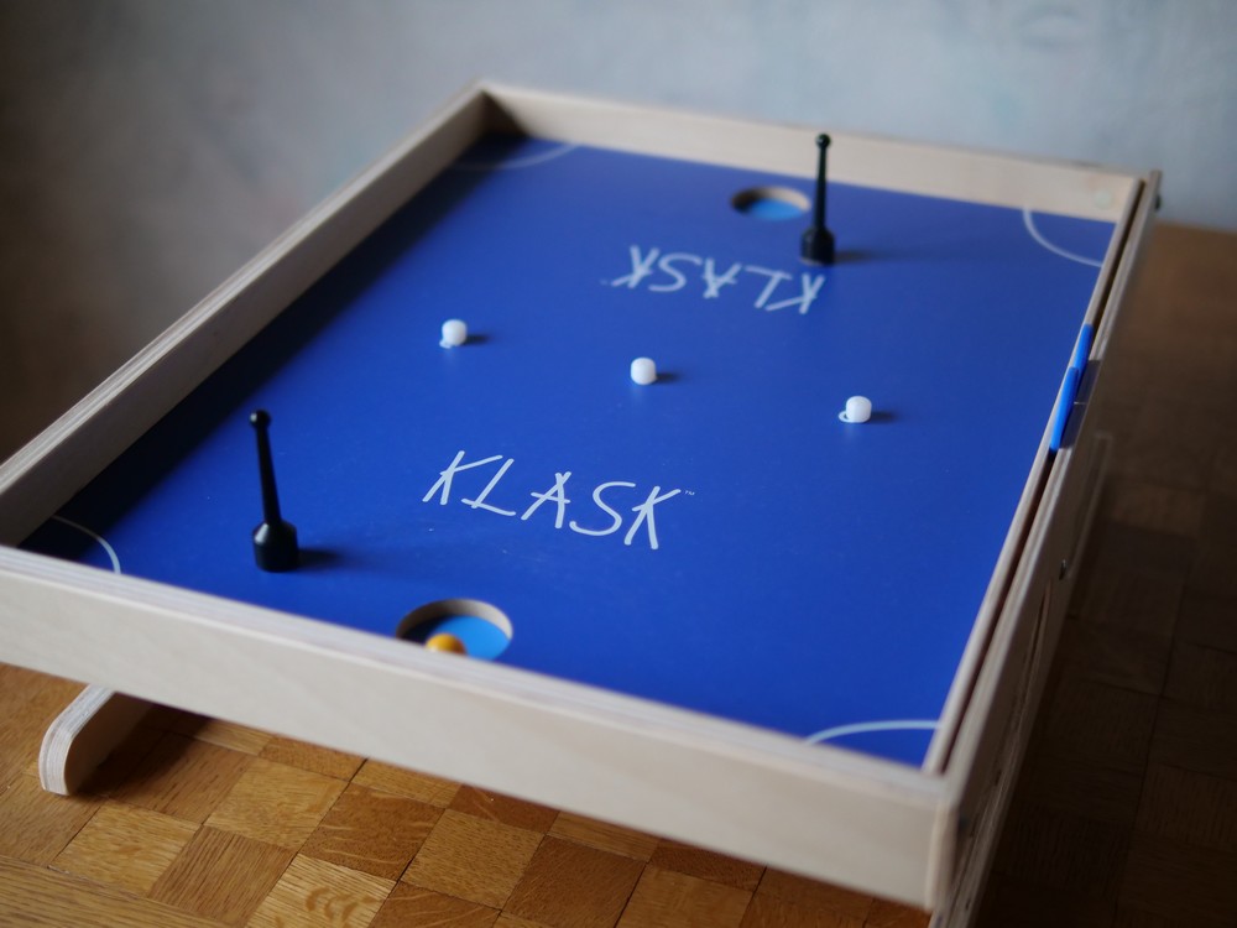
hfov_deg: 38.2
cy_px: 464
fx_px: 1787
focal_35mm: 50
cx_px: 618
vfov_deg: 29.1
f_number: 1.4
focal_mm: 25
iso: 1250
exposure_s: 1/250
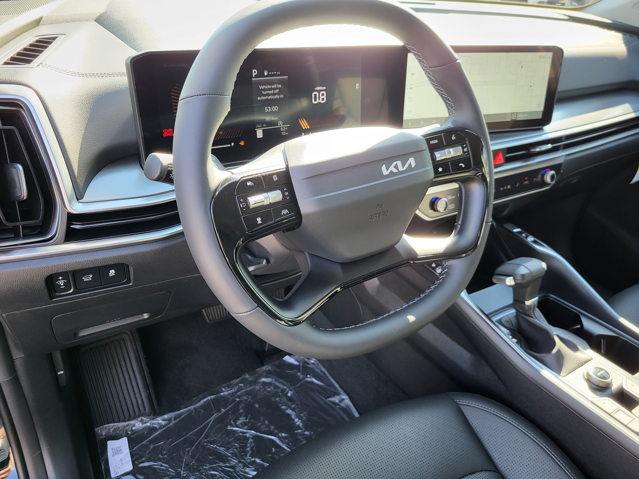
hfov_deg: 67.3
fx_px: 480
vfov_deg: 53.1
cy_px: 240
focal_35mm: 26
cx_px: 320
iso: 80
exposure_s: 1/120
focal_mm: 5.4
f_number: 1.8
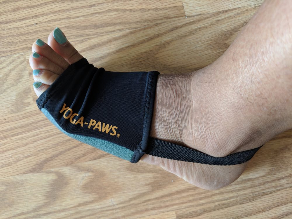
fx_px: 228
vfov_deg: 51.4
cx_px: 146
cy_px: 110
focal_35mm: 27
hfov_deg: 65.3
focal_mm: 4.44
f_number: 1.8
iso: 269
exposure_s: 1/60
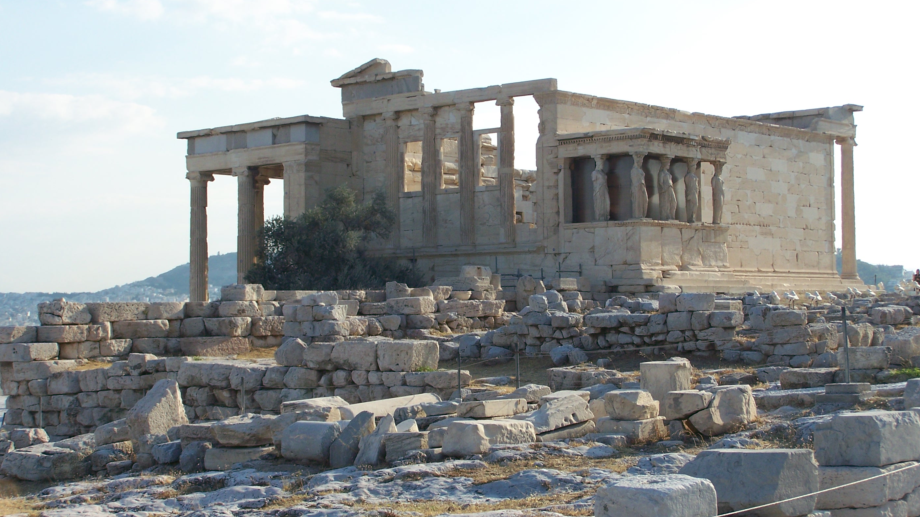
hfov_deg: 32.4
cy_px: 258
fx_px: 1586
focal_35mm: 65
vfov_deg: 18.5
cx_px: 463
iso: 80
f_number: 4.5
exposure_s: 1/500
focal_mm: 9.8
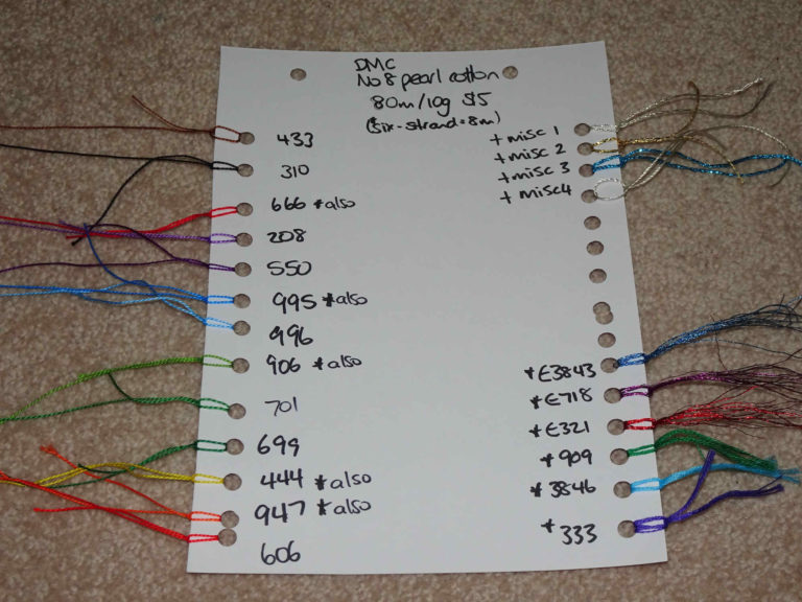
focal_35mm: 62
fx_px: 1436
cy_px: 301
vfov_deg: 23.7
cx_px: 401
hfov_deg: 31.2
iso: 200
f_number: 4.5
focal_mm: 10.59
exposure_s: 1/60
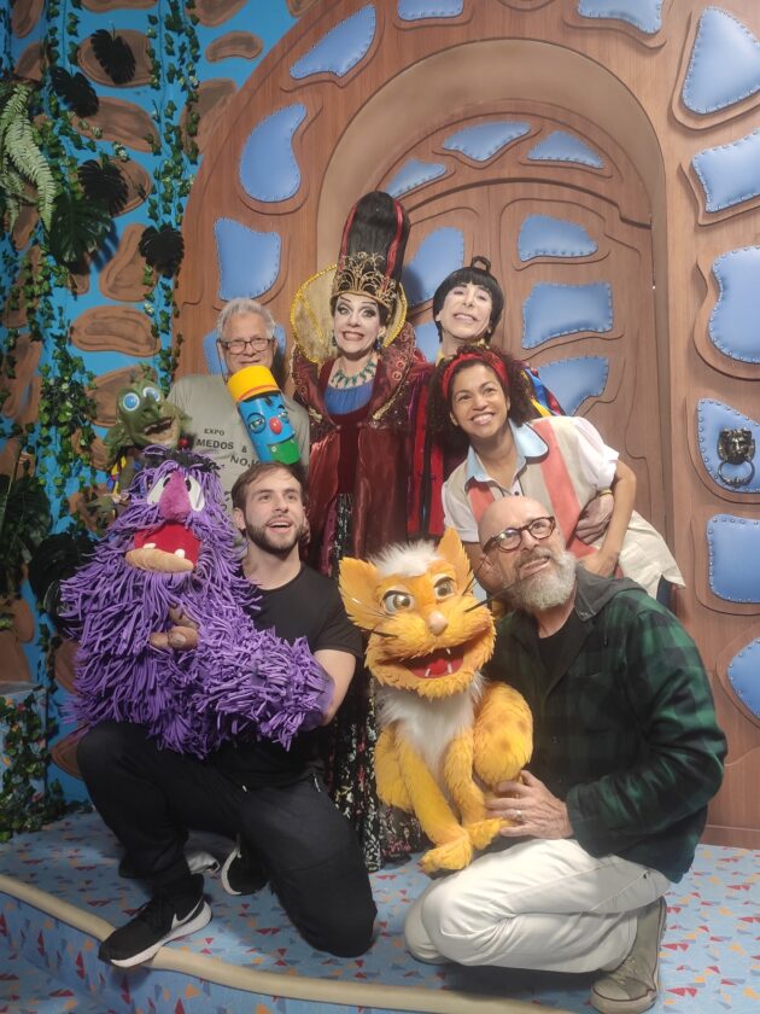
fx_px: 732
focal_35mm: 25
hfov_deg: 54.9
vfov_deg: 69.4
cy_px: 507
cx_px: 380
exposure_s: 1/30
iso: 525
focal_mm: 4.74
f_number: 1.79
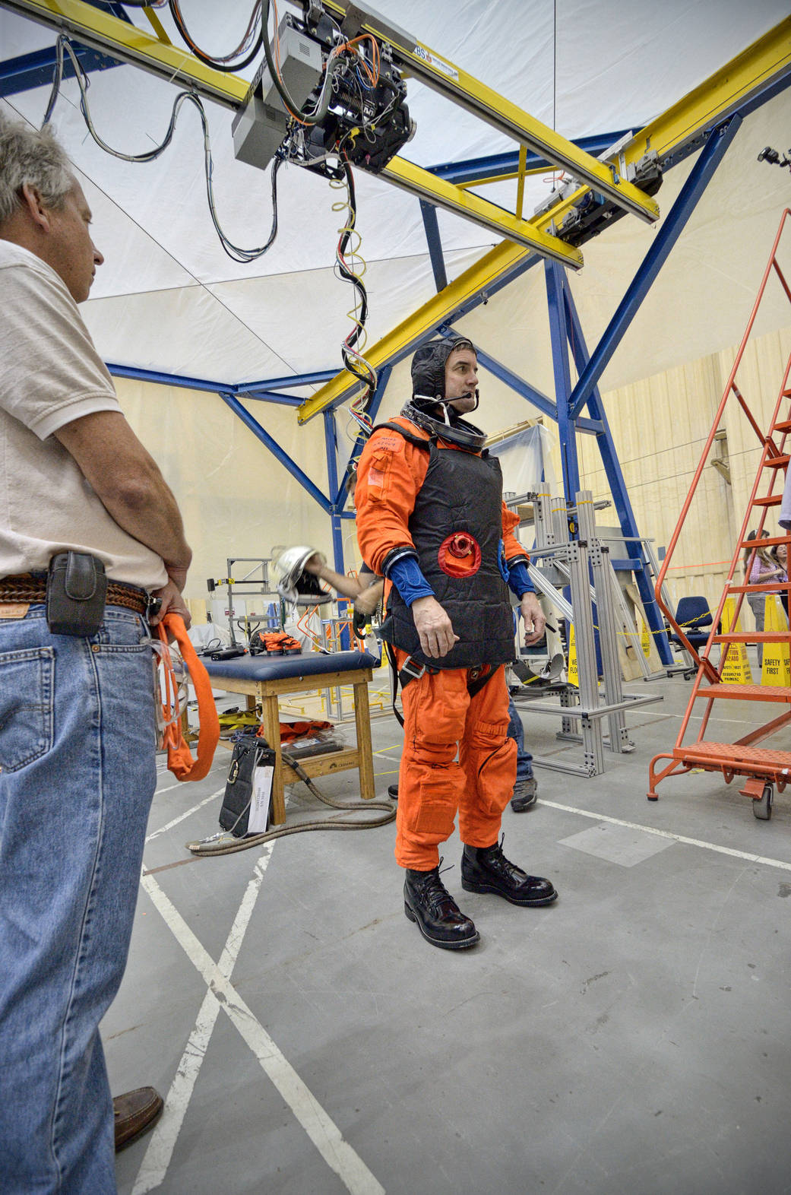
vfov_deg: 95.1
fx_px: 546
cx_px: 396
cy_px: 598
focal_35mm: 16
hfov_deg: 71.8
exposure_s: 1/60
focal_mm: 11
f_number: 4
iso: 1600
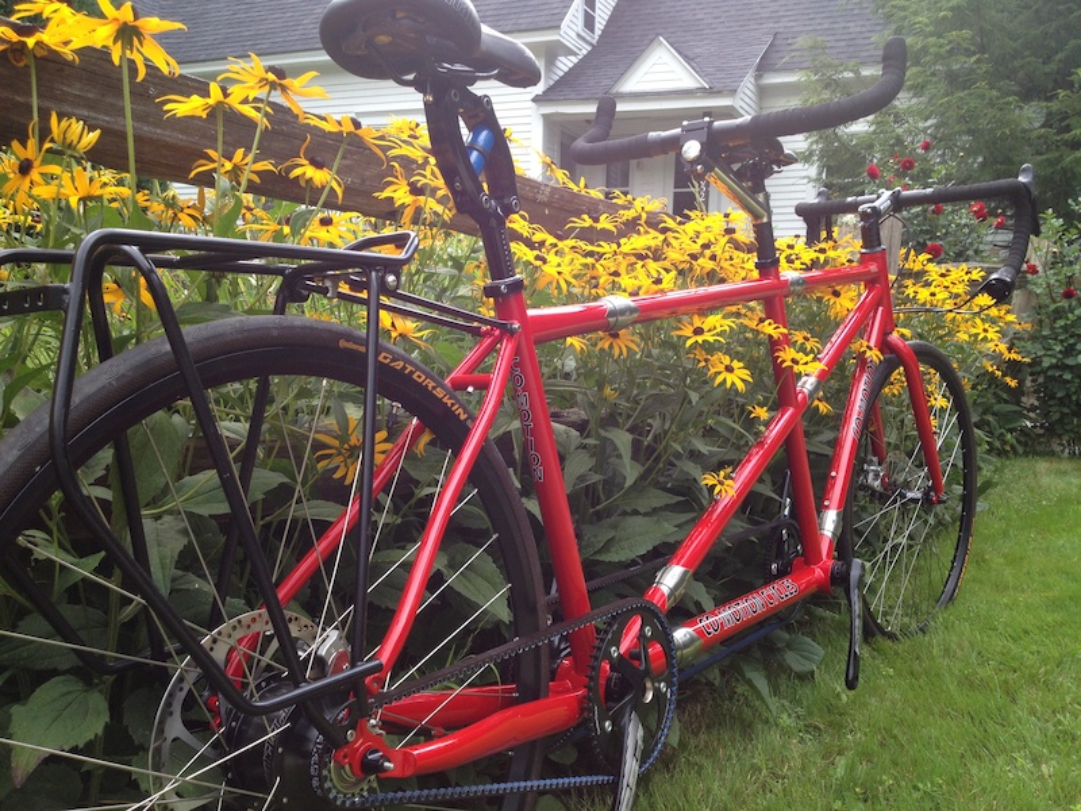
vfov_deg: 40.7
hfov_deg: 52.6
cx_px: 540
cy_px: 406
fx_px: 1093
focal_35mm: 35
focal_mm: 4.28
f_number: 2.4
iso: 50
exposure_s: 1/60
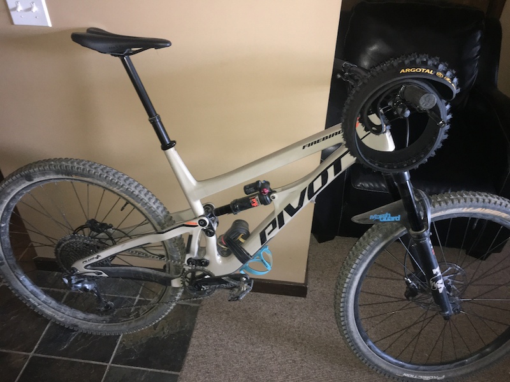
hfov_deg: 61.7
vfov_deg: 48.2
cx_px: 255
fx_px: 427
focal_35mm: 29
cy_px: 191
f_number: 2.2
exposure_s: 1/16
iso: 160
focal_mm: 4.15
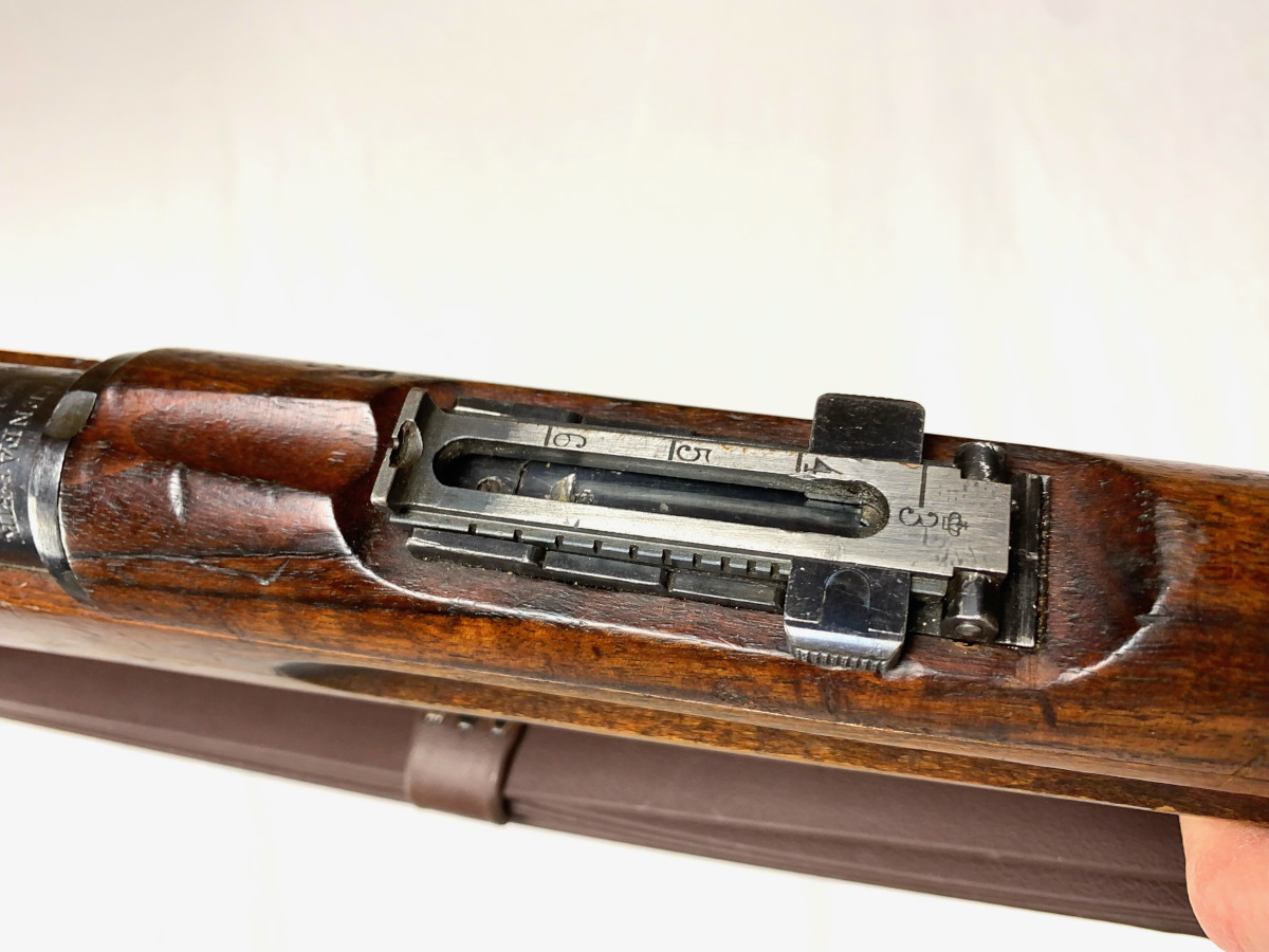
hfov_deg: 67.3
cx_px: 634
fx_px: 953
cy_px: 476
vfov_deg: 53.1
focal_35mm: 26
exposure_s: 1/34
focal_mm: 4.25
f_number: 1.8
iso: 32
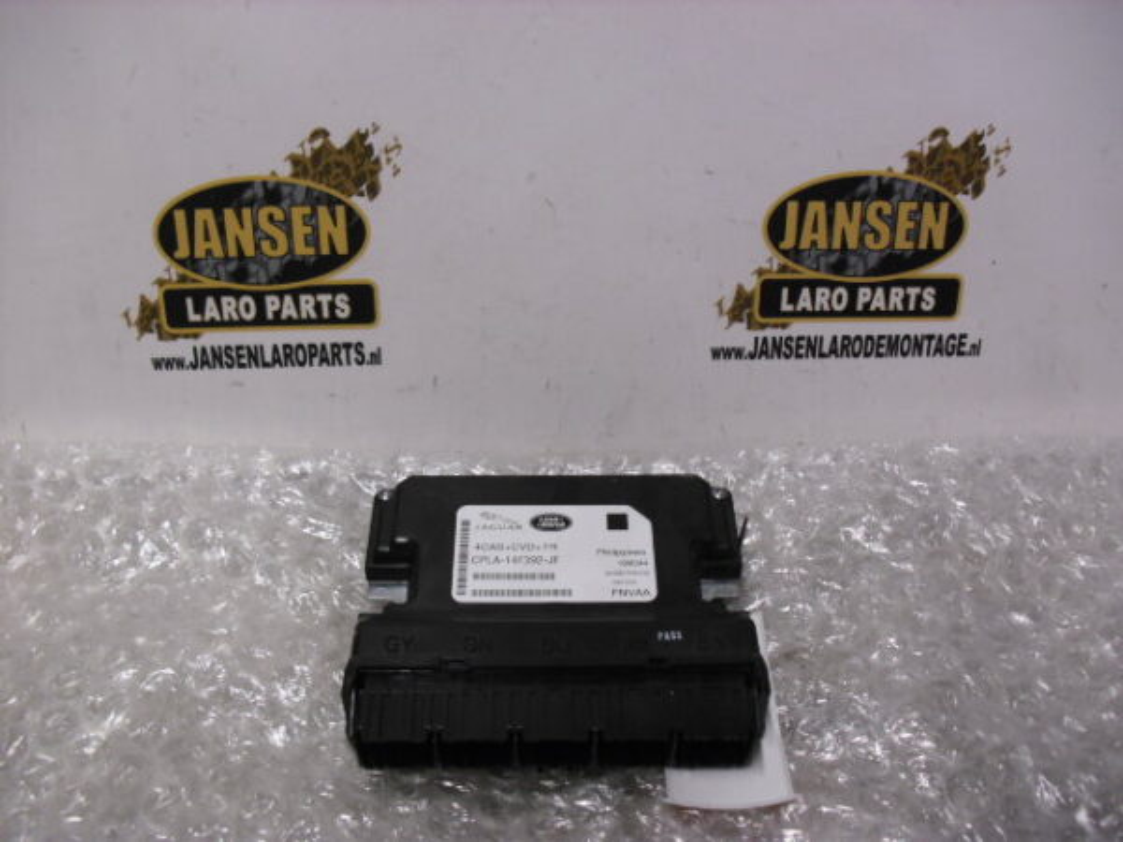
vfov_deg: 39.7
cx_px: 562
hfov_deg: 51.4
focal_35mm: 36
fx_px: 1168
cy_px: 421
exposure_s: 1/80
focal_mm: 6.3
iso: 200
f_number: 3.1
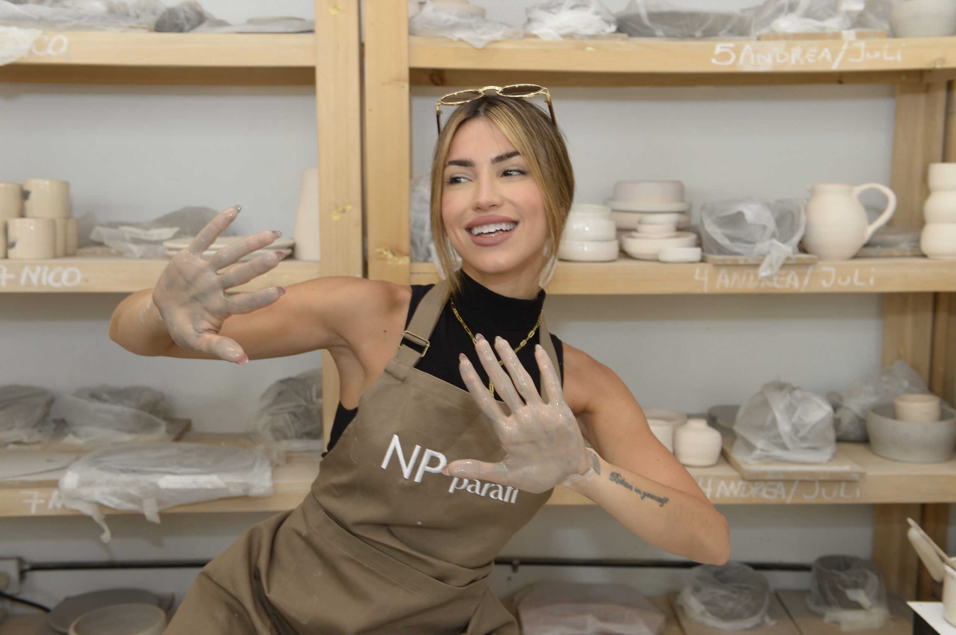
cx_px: 478
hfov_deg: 50.7
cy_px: 318
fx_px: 1008
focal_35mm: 38
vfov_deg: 35.0
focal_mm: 38
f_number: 5.6
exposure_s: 1/60
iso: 800
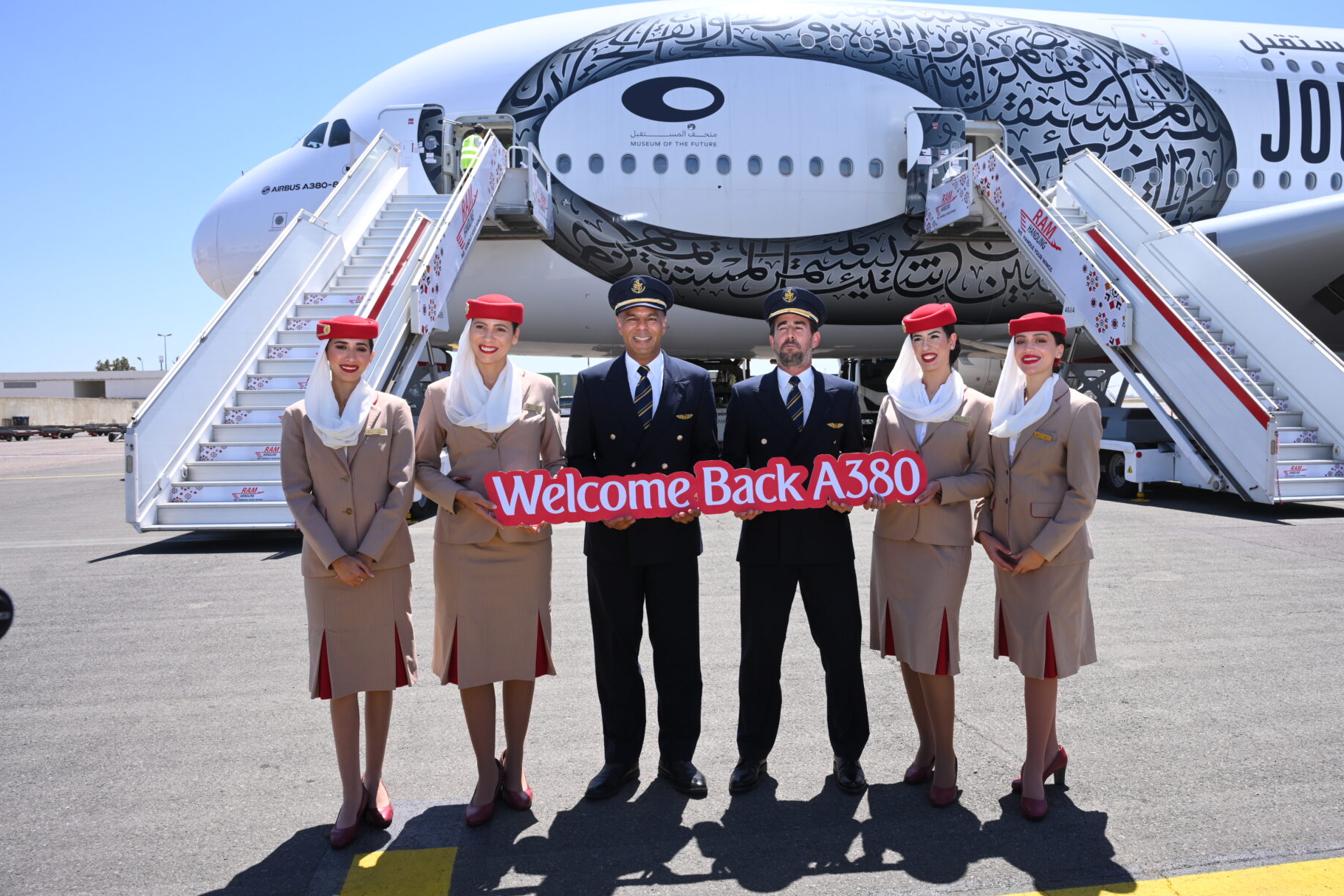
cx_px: 753
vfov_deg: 47.9
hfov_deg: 67.2
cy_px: 435
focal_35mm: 27
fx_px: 1008
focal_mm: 24
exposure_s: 1/500
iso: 200
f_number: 7.1
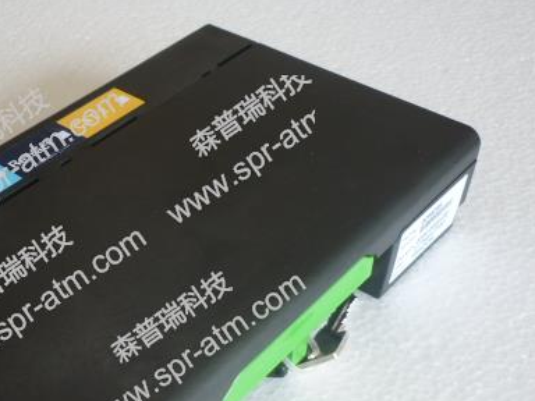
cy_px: 284
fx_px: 850
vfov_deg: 26.3
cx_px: 106
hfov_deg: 33.9
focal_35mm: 55
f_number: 2.8
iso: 80
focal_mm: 5.5
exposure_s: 1/80
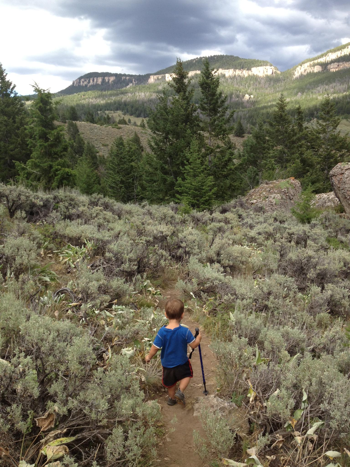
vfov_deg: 52.6
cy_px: 234
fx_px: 472
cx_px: 175
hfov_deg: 40.7
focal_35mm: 35
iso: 64
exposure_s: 1/536
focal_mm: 4.28
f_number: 2.4
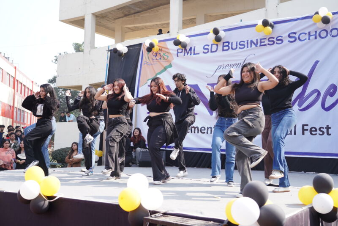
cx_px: 169
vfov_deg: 32.7
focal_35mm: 41
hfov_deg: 47.4
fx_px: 385
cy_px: 113
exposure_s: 1/800
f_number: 4
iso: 400
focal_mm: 41
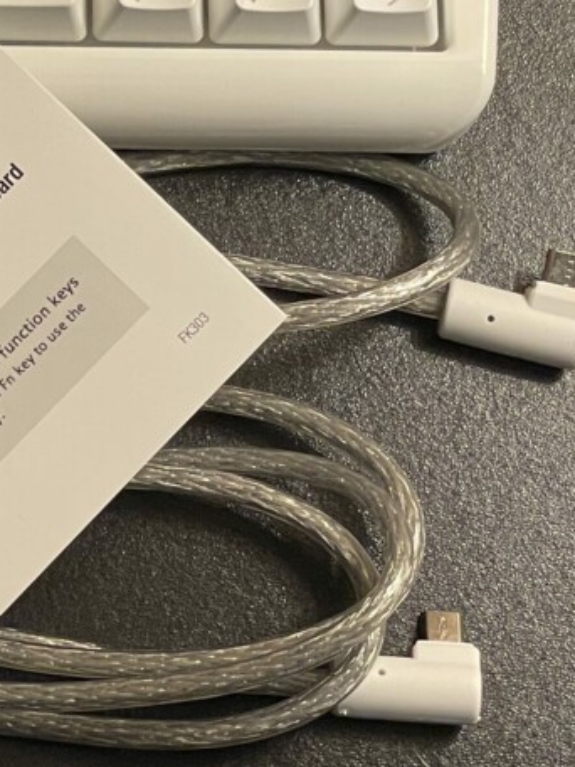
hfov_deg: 8.0
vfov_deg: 11.0
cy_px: -25
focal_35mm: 178
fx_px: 3942
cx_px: -499
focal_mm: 6
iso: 125
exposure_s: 1/60
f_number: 2
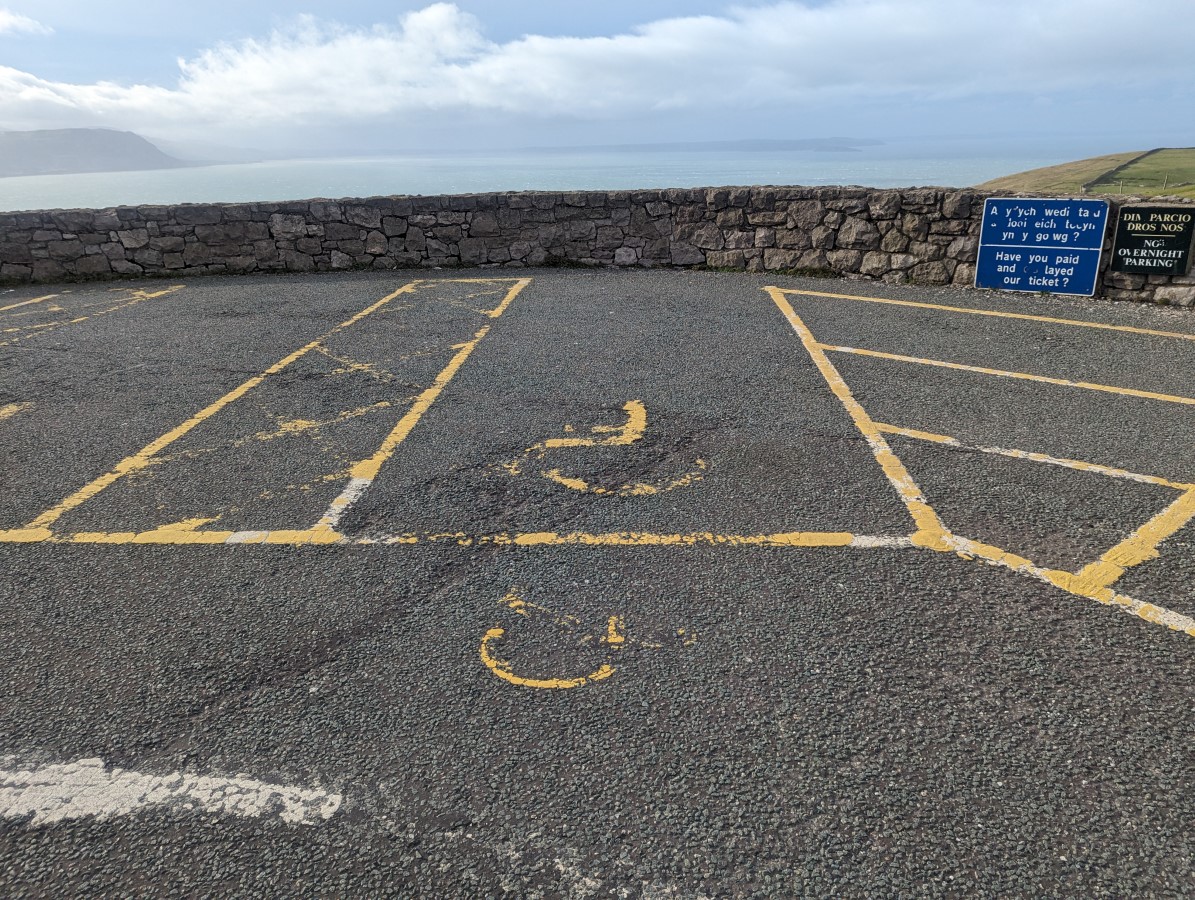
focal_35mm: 24
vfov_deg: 56.9
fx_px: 830
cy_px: 450
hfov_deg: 71.5
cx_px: 598
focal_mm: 6.81
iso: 46
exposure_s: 1/1664
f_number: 1.85
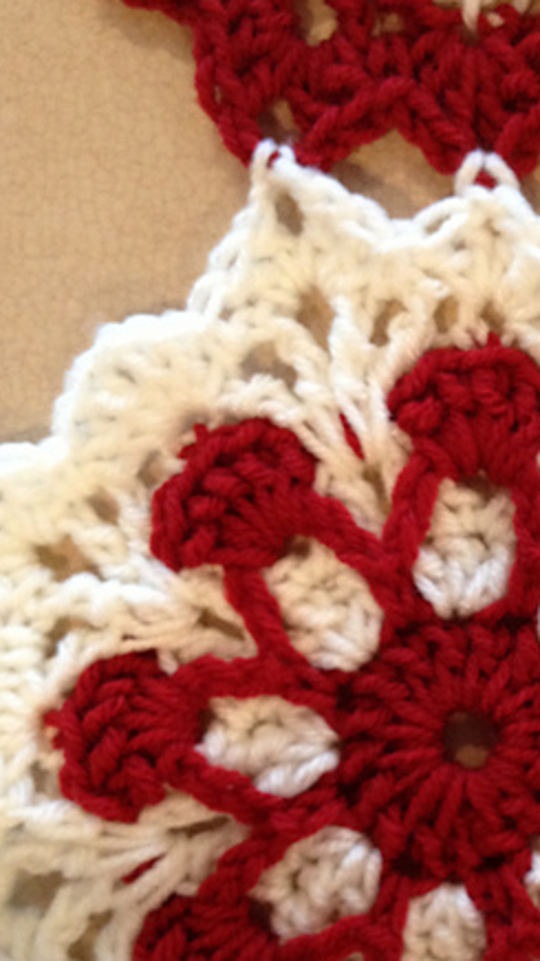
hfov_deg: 20.9
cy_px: 685
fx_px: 1427
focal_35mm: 56
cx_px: 500
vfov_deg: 36.6
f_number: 2.4
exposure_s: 1/20
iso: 160
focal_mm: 4.28
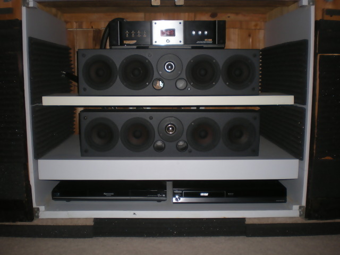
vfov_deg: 37.7
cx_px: 170
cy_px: 128
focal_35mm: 38
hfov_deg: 49.0
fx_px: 373
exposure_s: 1/60
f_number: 3.1
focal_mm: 6.3
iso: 64
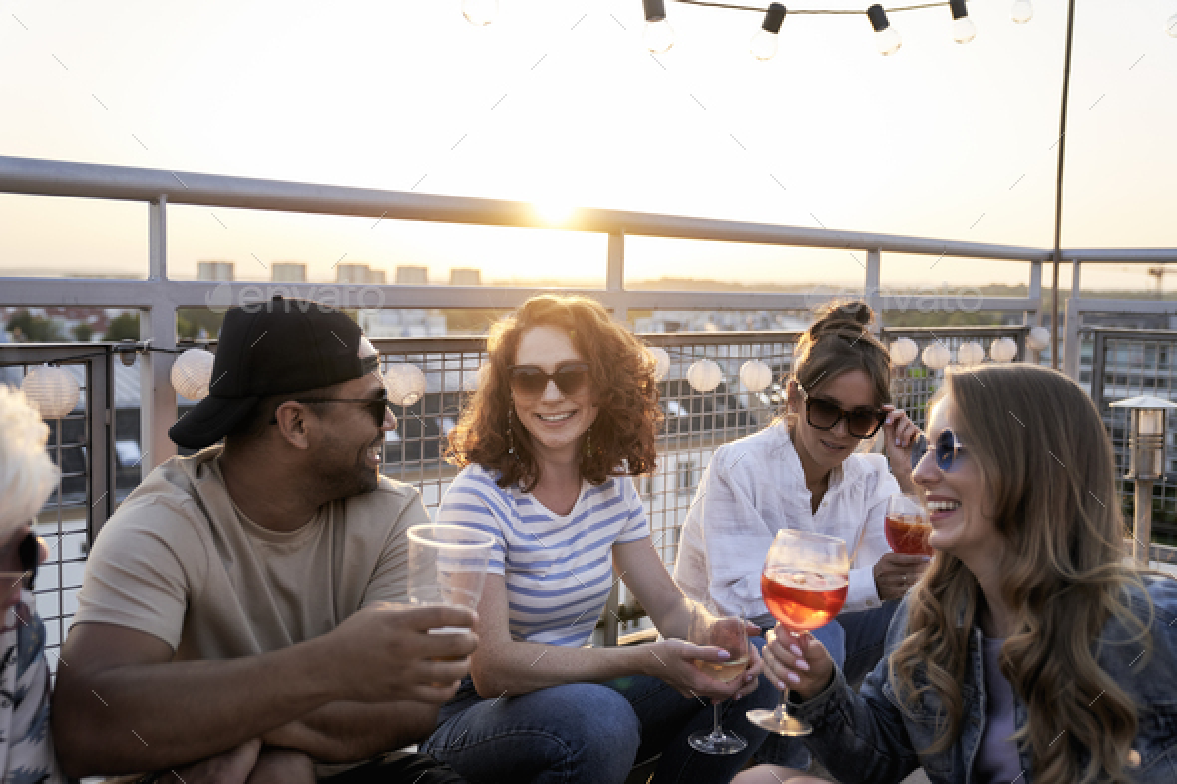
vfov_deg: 38.9
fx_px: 1111
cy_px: 392
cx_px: 588
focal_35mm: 34
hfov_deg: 55.8
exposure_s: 1/800
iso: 400
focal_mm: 34
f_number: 2.8
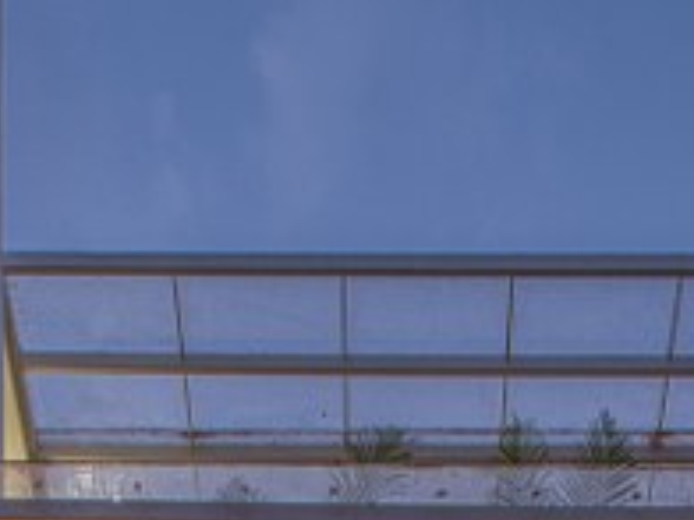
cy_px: 1266
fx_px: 1704
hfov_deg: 23.0
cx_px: 414
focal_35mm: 85
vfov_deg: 13.0
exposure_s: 1/1.3
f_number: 11
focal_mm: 17
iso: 125
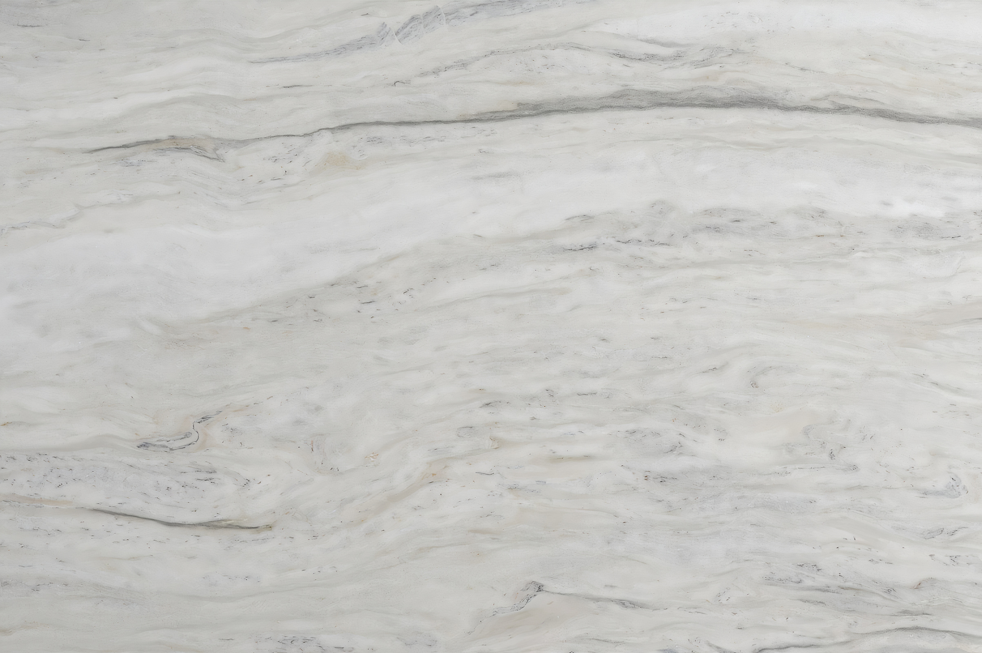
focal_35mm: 70
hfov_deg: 28.9
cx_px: 491
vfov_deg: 19.4
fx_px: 1908
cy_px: 326
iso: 400
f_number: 11
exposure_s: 1/60
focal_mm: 70
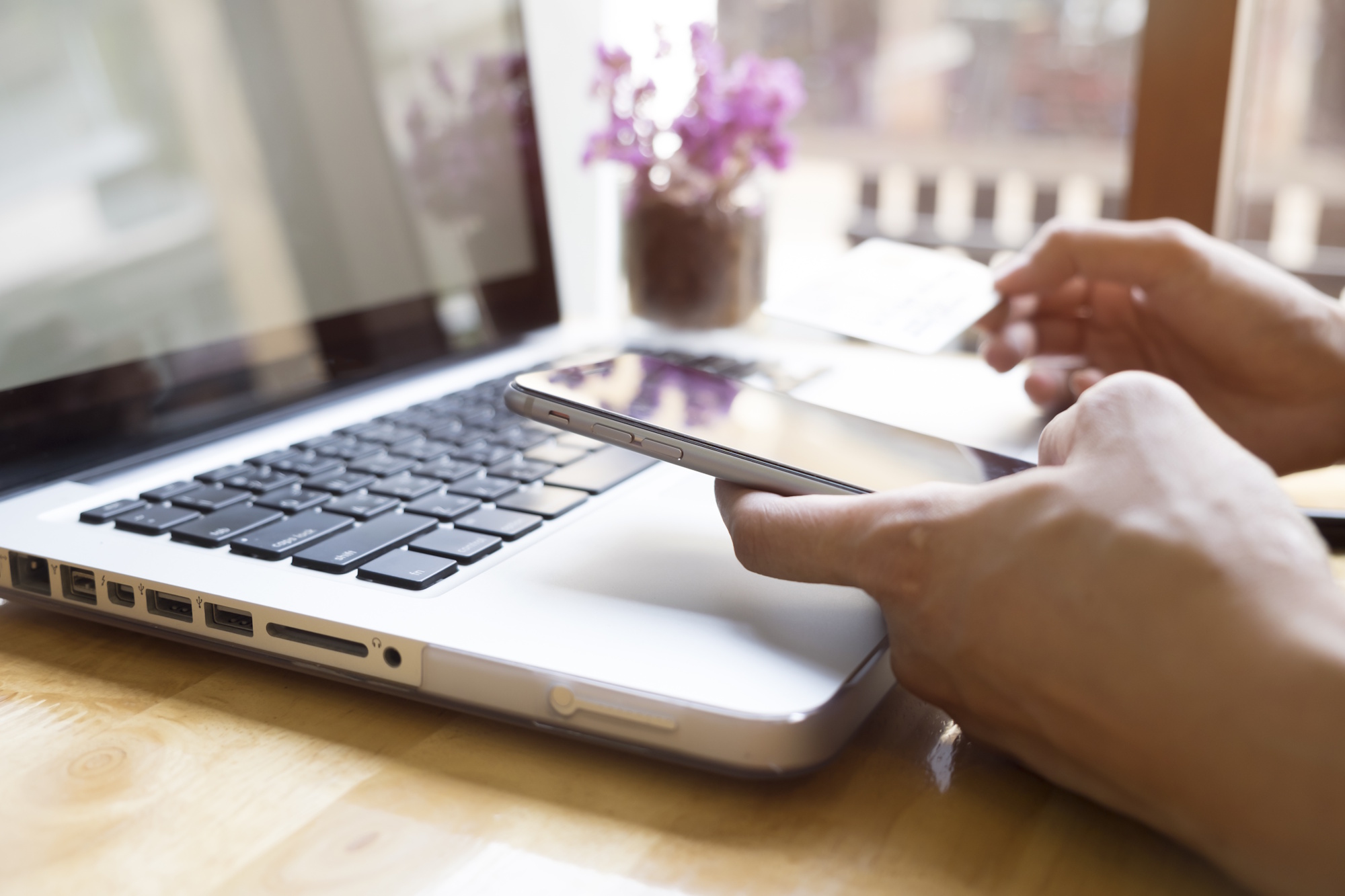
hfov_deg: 50.7
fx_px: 1420
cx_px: 672
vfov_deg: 35.0
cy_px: 448
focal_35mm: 38
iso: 200
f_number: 3.2
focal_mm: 25.4
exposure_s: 1/125
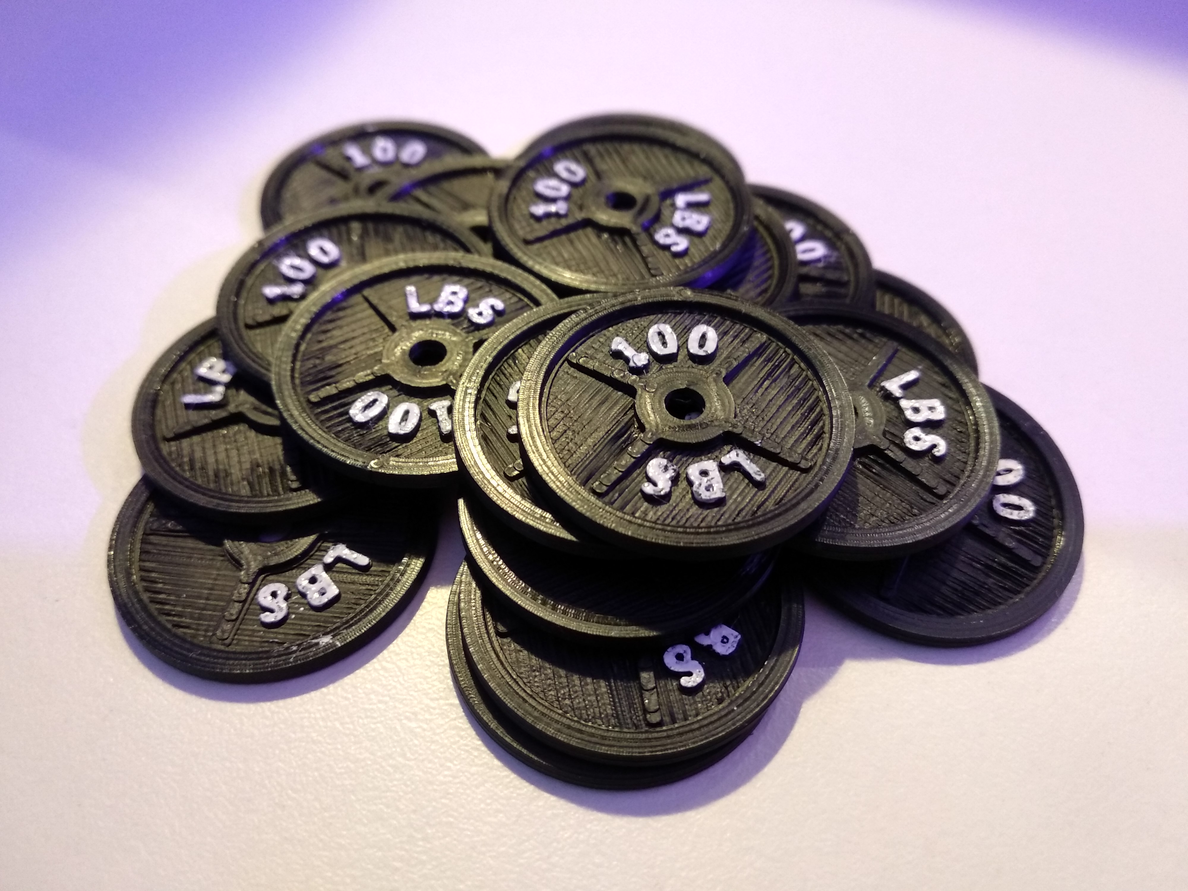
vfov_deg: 53.1
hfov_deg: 67.3
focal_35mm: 26
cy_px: 446
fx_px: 892
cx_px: 594
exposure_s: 1/17
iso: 1000
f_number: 2.2
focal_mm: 3.81
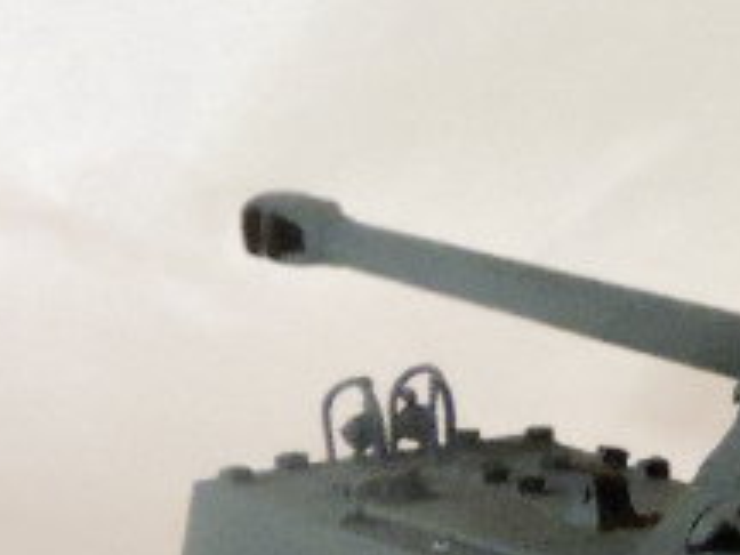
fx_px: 4446
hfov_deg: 9.0
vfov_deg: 7.1
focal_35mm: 208
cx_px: 1432
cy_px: 755
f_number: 6.3
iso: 1600
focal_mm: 9
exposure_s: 1/100
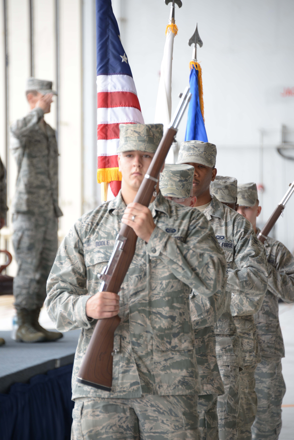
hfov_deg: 7.2
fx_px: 2326
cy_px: 220
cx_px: 147
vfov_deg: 10.8
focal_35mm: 190
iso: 250
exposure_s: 1/125
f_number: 5.6
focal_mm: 190
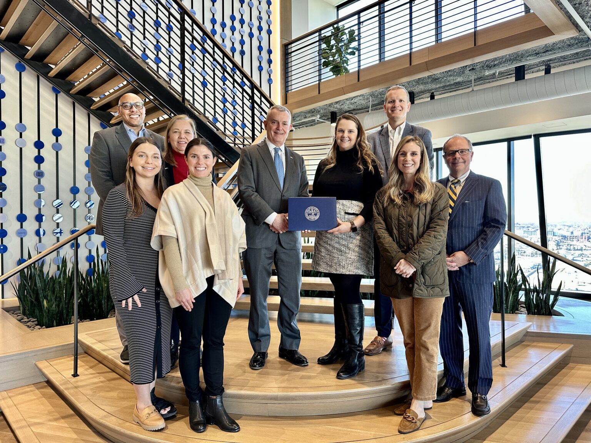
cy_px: 222
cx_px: 296
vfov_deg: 56.8
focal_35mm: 24
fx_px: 410
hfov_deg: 71.6
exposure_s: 1/120
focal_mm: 6.86
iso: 200
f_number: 1.78
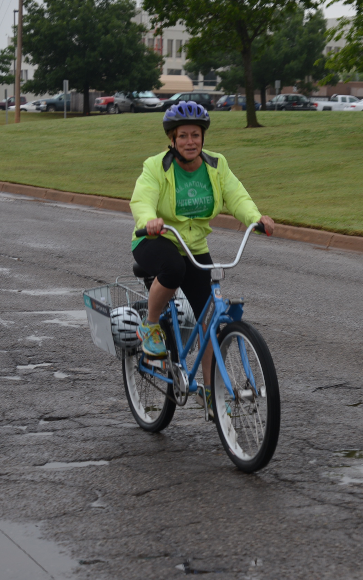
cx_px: 284
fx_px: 1788
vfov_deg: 18.4
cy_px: 252
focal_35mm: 113
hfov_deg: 11.6
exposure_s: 1/125
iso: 200
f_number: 5.6
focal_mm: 62
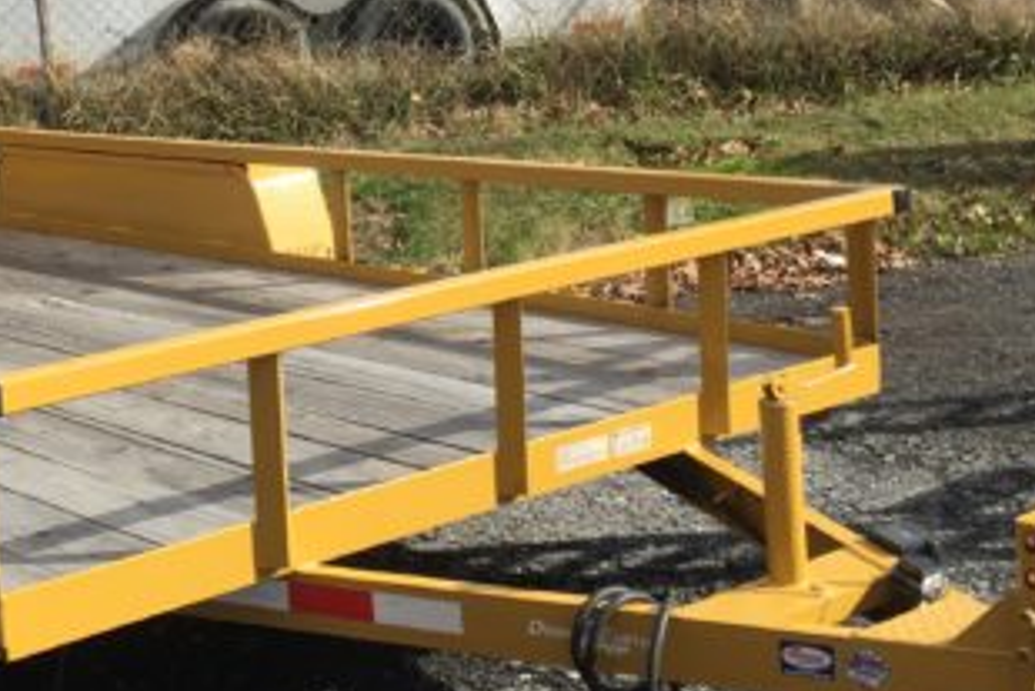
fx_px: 1956
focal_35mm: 68
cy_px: 162
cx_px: 190
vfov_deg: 19.9
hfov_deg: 28.9
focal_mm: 4.15
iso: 32
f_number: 2.2
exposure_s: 1/2083
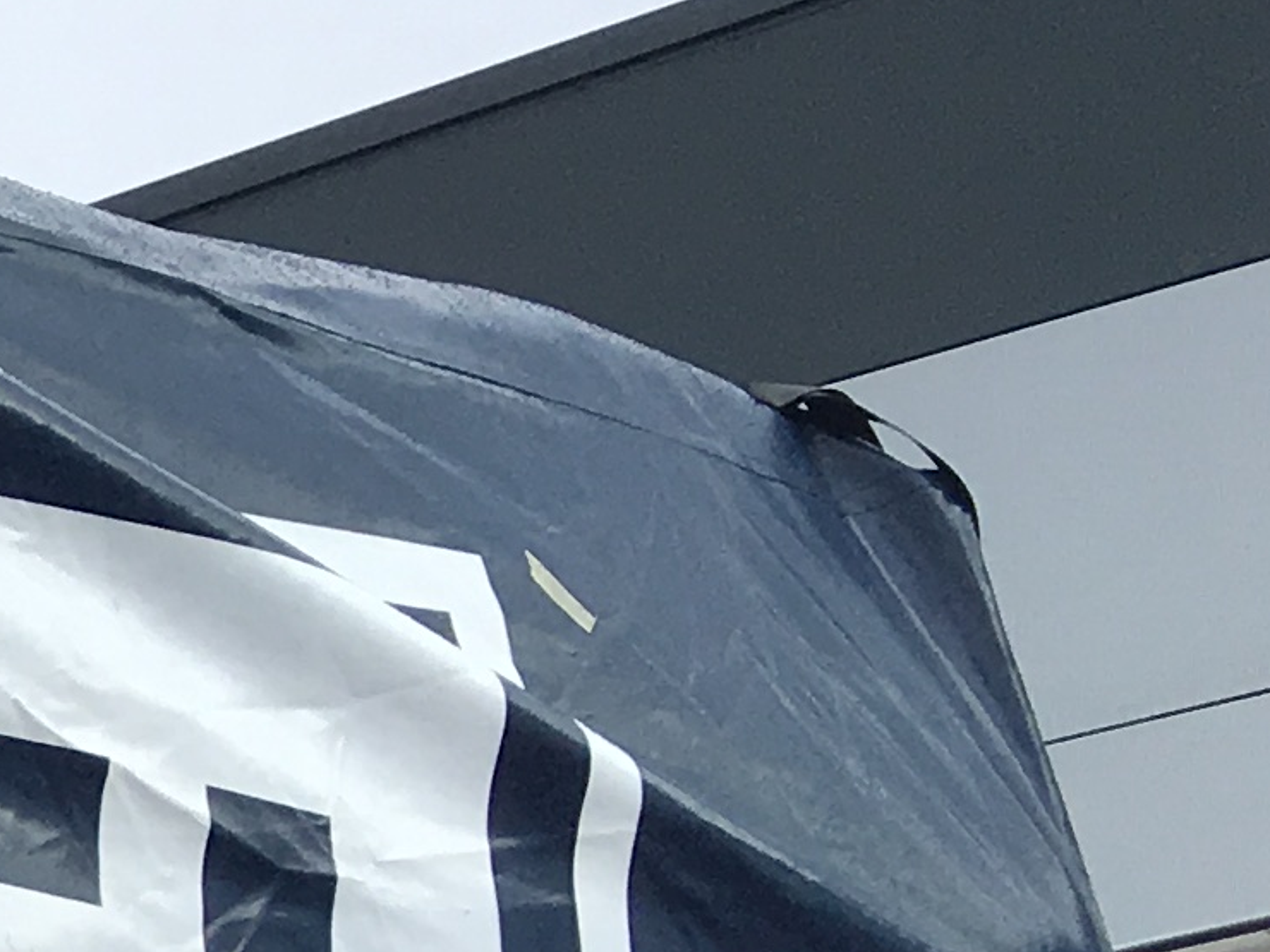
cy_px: 1916
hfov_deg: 10.5
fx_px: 5797
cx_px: -1944
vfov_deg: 8.9
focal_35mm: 158
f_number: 2.2
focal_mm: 4.15
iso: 25
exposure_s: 1/1115
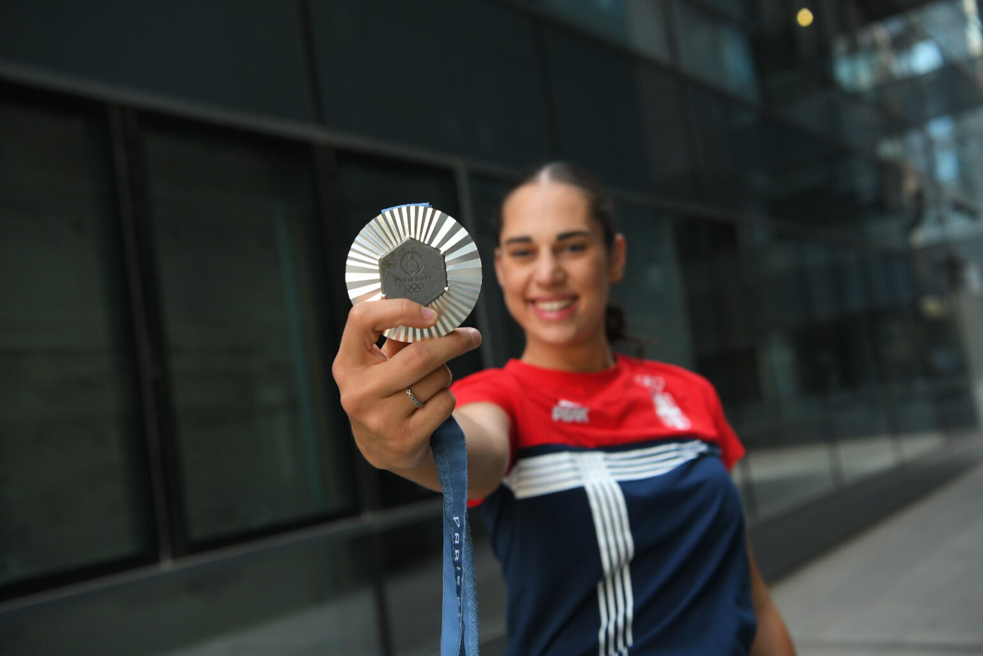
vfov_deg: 33.4
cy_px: 328
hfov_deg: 48.5
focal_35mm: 40
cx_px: 492
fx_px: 1092
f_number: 4
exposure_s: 1/250
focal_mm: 40
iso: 1000
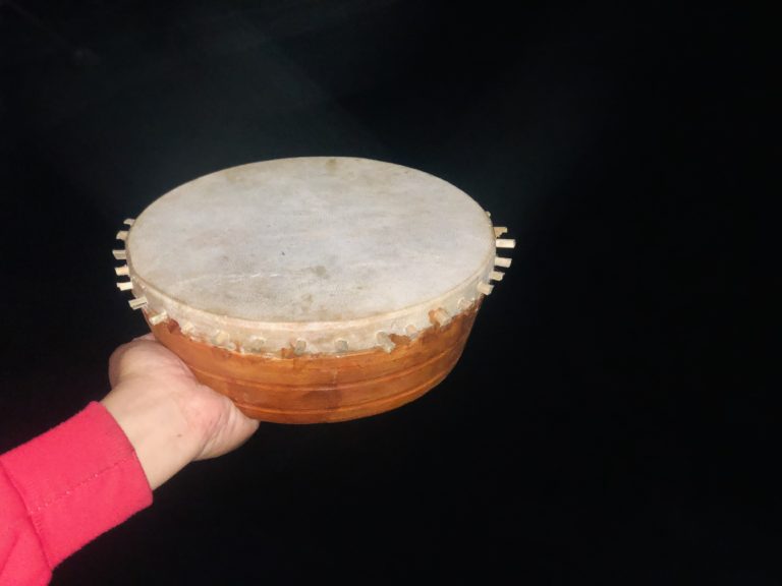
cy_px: 293
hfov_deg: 36.8
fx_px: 1175
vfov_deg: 28.0
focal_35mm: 52
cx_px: 391
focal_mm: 6
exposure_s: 1/33
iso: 200
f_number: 2.4
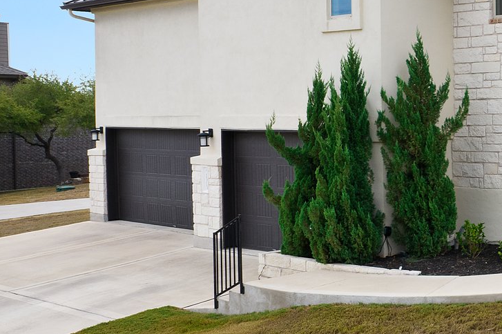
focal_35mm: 62
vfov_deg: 21.9
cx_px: 639
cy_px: 153
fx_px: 864
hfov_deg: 27.5
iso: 100
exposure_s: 1/1000
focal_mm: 8.38
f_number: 2.8
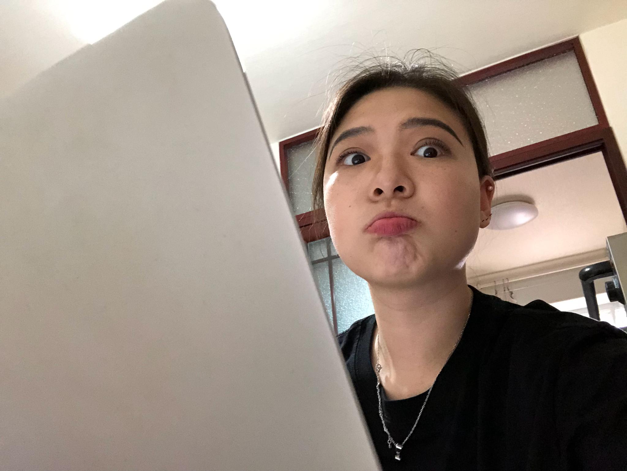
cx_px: 314
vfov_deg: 44.2
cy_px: 236
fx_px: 580
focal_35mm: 32
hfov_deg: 56.8
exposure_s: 1/30
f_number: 2.2
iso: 500
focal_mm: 2.87
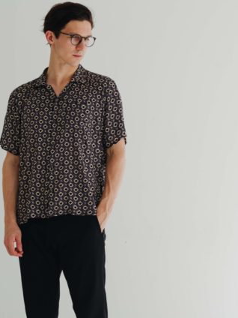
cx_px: 62
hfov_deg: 12.7
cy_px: 201
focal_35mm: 116
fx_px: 1063
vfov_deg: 16.9
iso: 640
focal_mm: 80
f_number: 5.6
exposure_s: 1/250
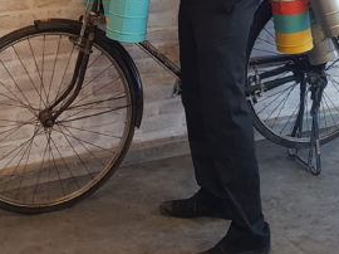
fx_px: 724
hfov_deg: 26.4
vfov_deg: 18.6
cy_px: -63
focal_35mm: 74
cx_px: 172
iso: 100
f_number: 1.7
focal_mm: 4.2
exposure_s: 1/50
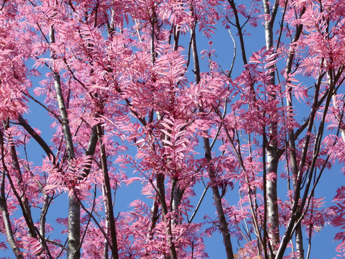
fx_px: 1375
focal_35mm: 138
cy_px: 130
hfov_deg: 14.3
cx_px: 172
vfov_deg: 10.7
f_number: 5.2
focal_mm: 22.3
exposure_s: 1/320
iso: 80
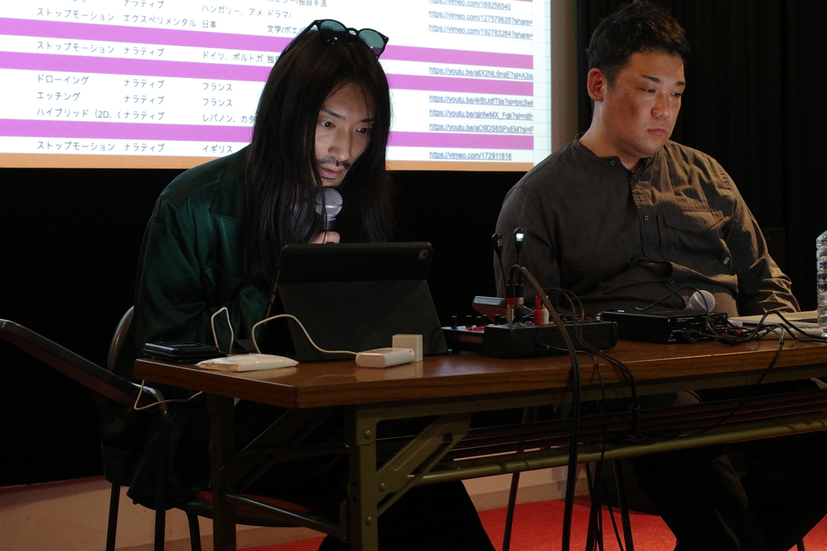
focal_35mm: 68
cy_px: 179
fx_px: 1562
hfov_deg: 29.6
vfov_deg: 19.9
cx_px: 456
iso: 800
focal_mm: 18.3
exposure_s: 1/30
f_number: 2.8
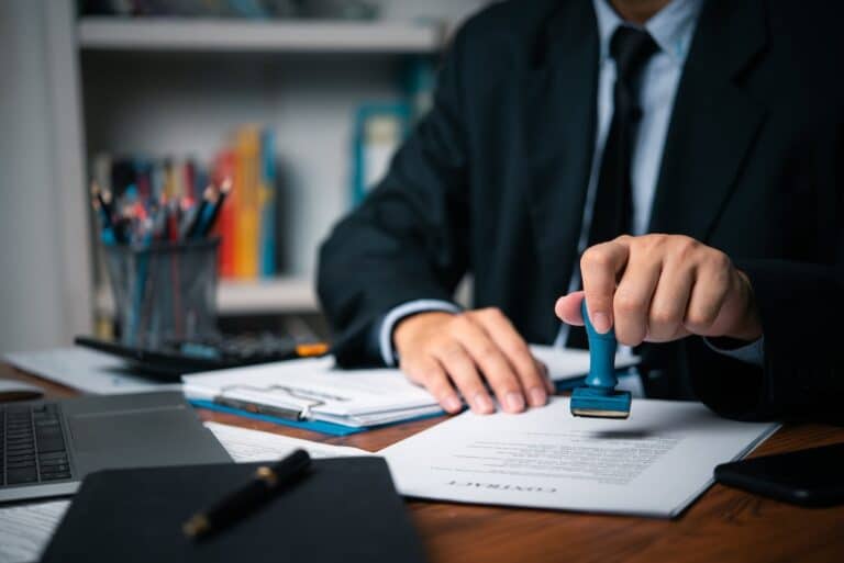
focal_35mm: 60
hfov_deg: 33.4
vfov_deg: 22.7
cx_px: 422
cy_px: 282
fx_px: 1407
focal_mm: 60
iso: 200
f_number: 2.8
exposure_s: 1/100
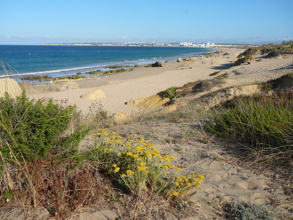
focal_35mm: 35
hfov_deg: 52.6
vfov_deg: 40.7
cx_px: 146
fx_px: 296
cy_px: 110
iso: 80
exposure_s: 1/500
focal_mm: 5.2
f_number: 5
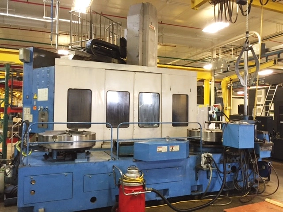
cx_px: 142
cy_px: 106
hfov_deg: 61.7
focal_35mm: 29
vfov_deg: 48.2
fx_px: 237
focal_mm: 4.15
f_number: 2.2
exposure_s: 1/30
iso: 125
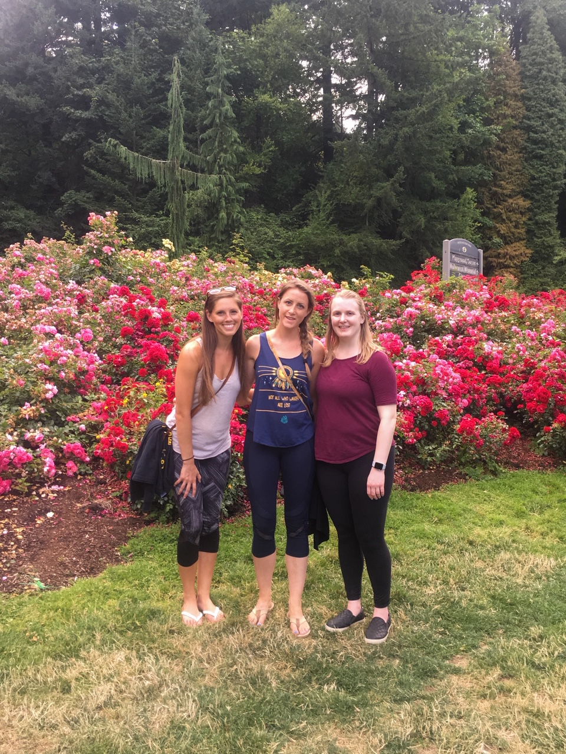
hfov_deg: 48.2
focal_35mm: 29
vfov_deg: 61.7
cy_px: 377
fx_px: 632
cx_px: 283
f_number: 2.2
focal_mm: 4.15
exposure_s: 1/120
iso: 40
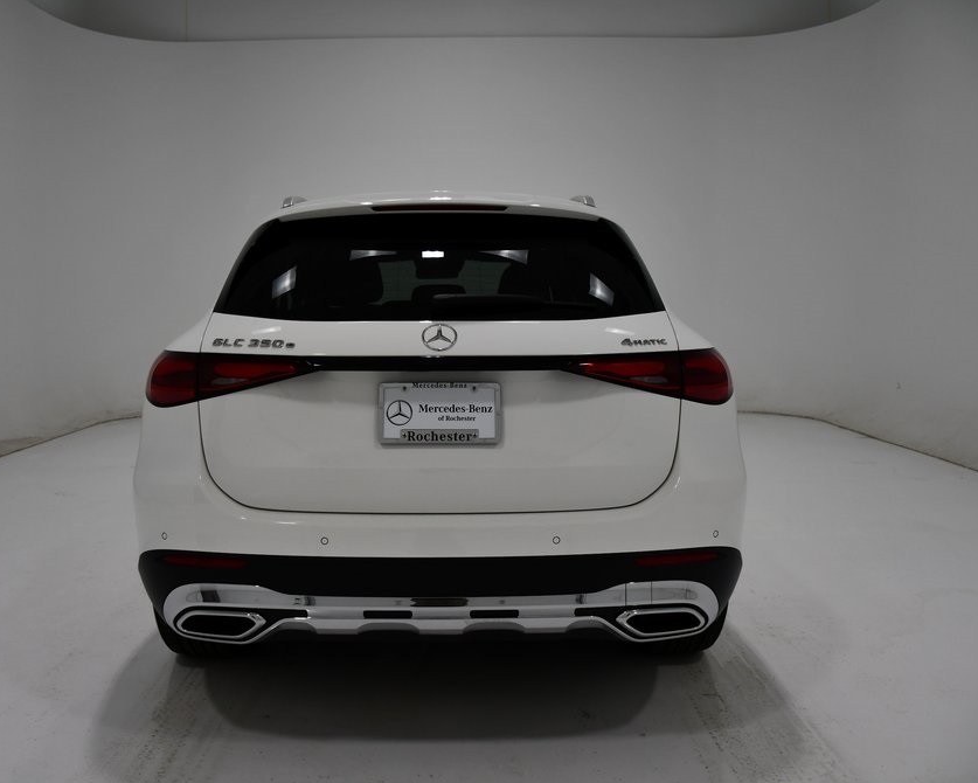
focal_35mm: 31
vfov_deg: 47.1
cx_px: 438
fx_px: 898
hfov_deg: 57.0
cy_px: 389
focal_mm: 18
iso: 400
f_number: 4
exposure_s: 1/250
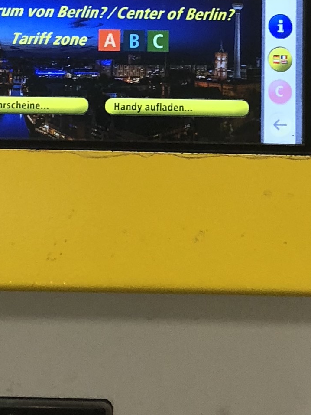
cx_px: 223
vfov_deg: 16.3
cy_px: -20
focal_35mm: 118
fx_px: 1413
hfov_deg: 12.5
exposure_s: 1/20
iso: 40
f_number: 1.8
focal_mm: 4
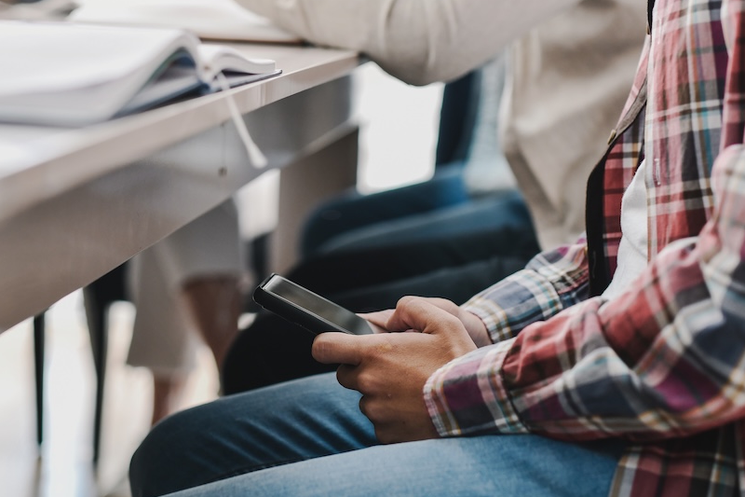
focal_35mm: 80
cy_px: 197
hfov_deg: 25.3
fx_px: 1655
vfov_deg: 17.0
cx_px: 324
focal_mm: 50
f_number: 2.2
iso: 320
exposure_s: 1/160
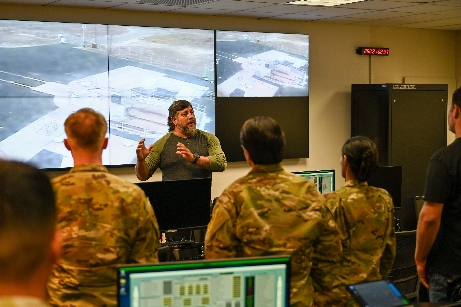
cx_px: 215
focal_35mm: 60
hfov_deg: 33.4
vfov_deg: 22.6
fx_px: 768
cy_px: 164
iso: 400
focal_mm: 55
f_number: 2.8
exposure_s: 1/125
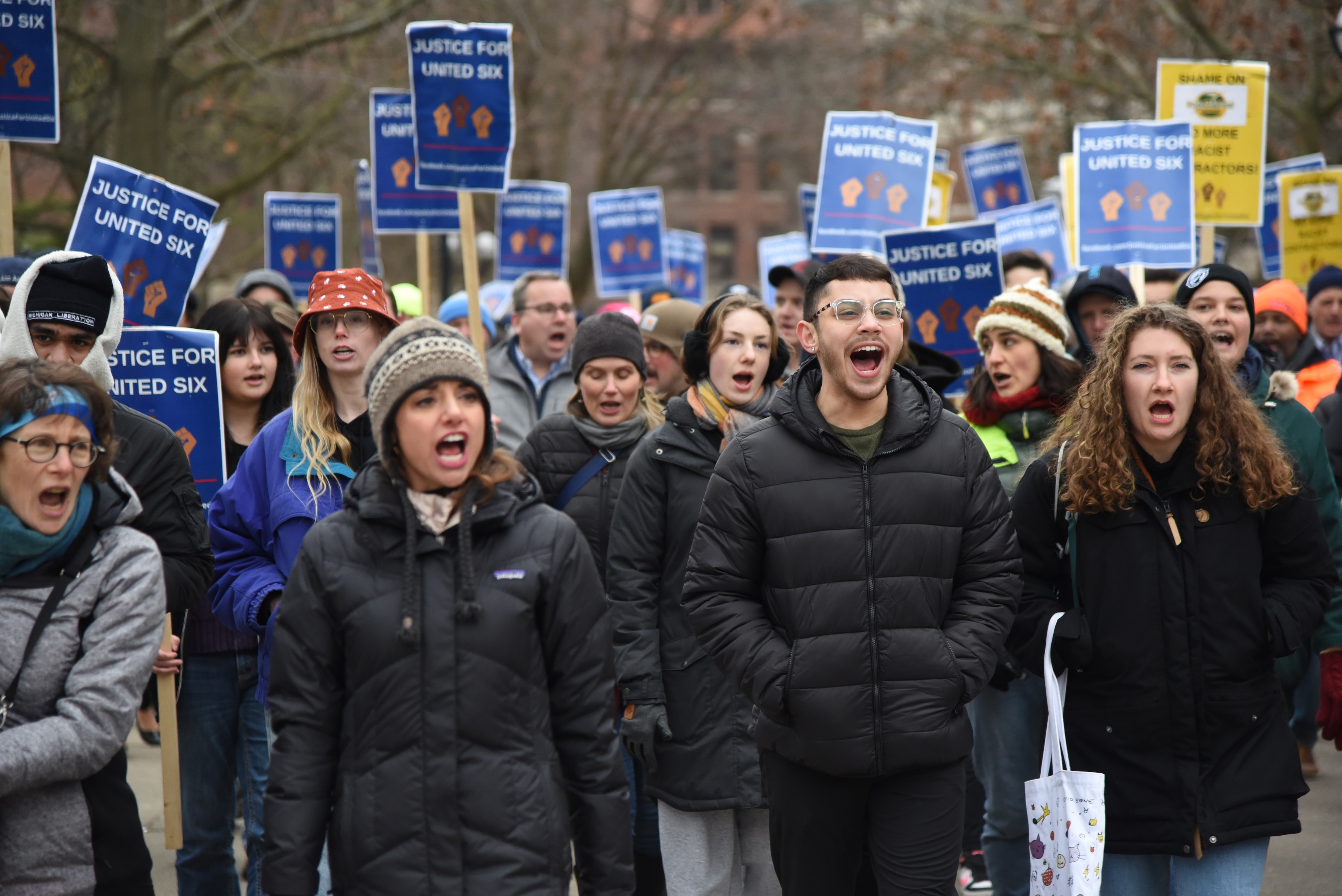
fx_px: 4475
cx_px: 671
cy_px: 448
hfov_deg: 17.1
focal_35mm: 120
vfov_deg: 11.4
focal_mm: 120
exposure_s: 1/800
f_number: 4
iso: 1600
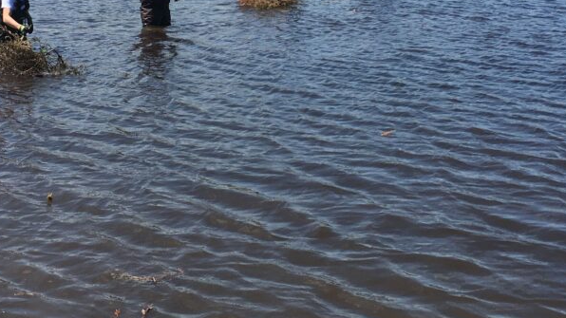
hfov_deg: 32.3
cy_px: 33
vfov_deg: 18.2
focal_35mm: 65
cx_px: 250
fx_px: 975
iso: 25
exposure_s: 1/1748
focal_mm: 4.15
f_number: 2.2
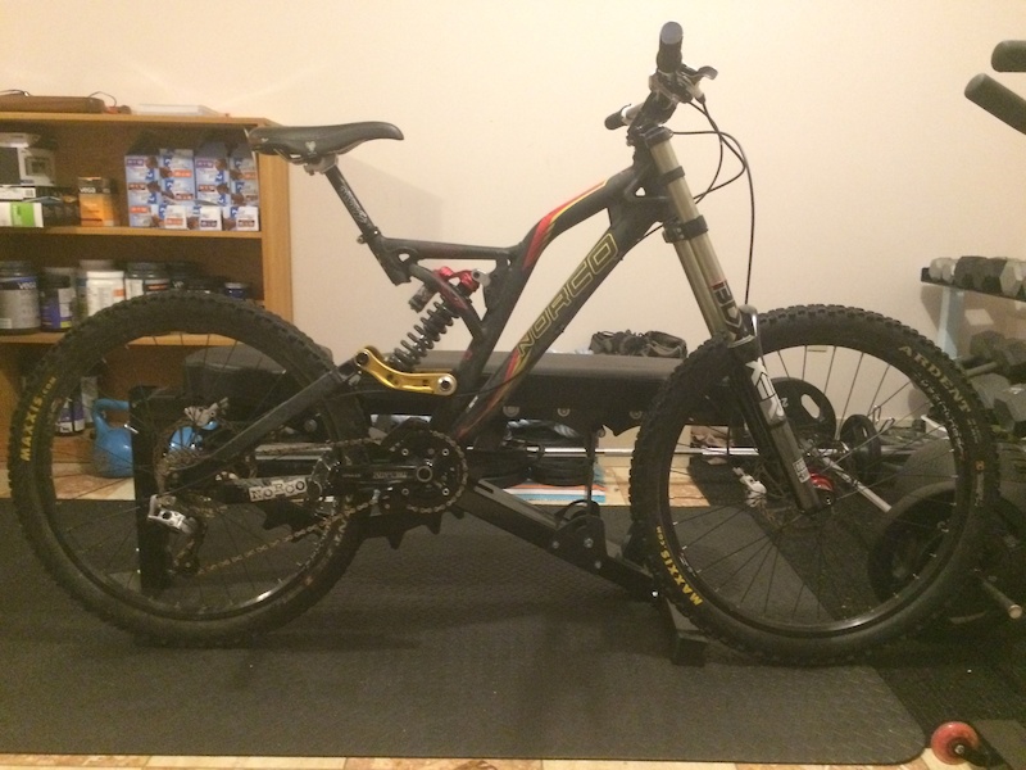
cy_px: 385
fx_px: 860
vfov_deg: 48.2
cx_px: 513
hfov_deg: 61.7
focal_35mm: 29
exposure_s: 1/15
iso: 500
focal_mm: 4.15
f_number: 2.2
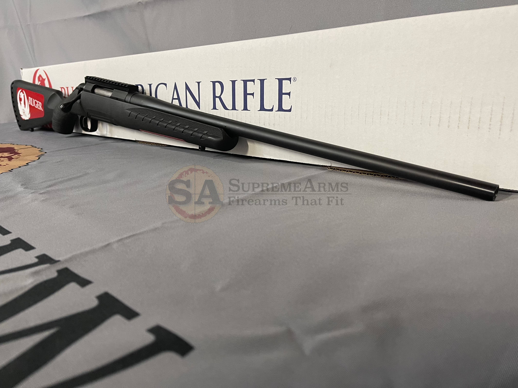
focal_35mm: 26
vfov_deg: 53.1
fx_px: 389
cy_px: 194
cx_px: 259
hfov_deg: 67.3
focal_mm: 5.1
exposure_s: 1/60
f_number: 1.6
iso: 160
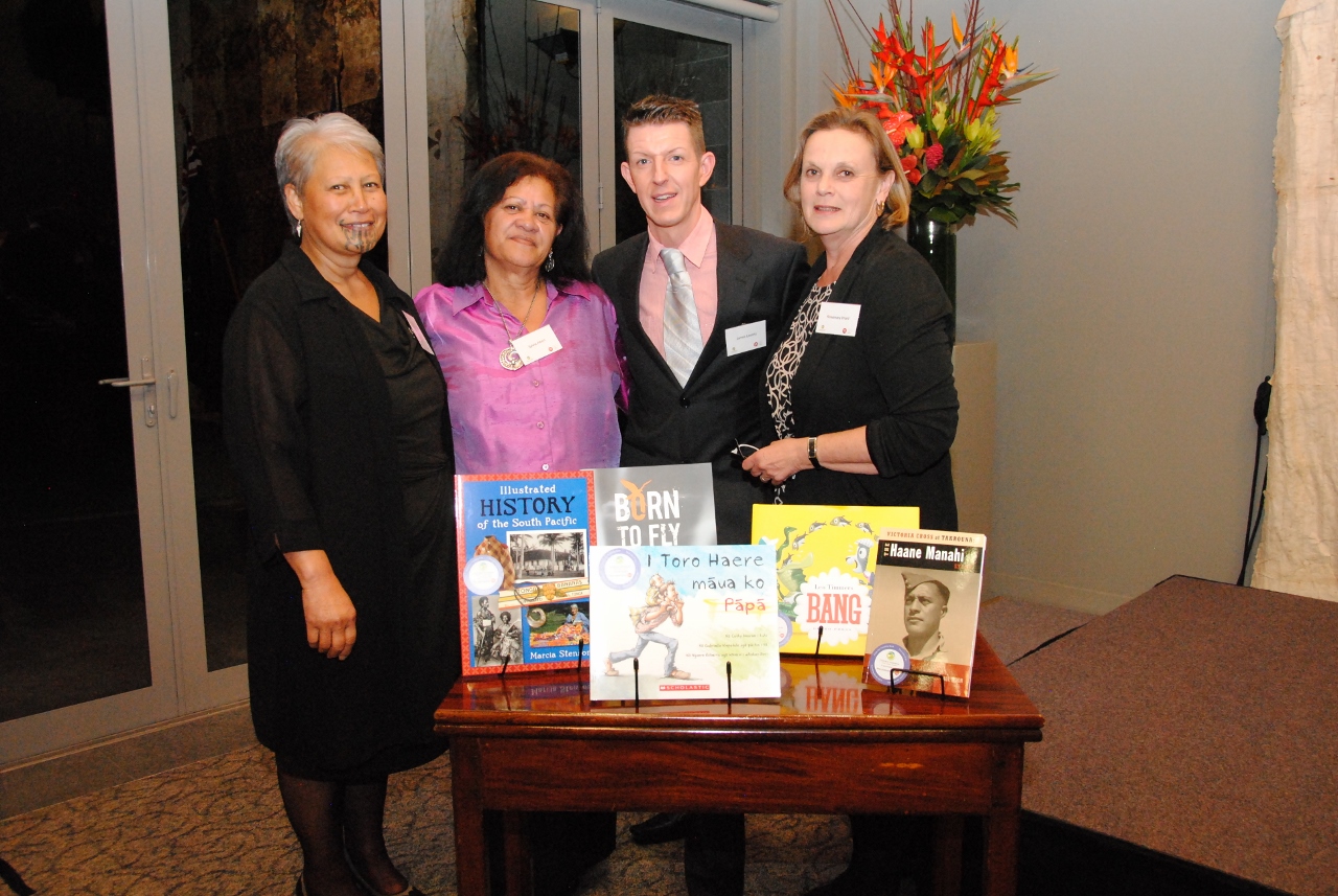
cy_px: 448
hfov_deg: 61.9
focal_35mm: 30
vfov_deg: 43.7
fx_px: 1116
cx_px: 669
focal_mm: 20
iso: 1600
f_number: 4.5
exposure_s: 1/60
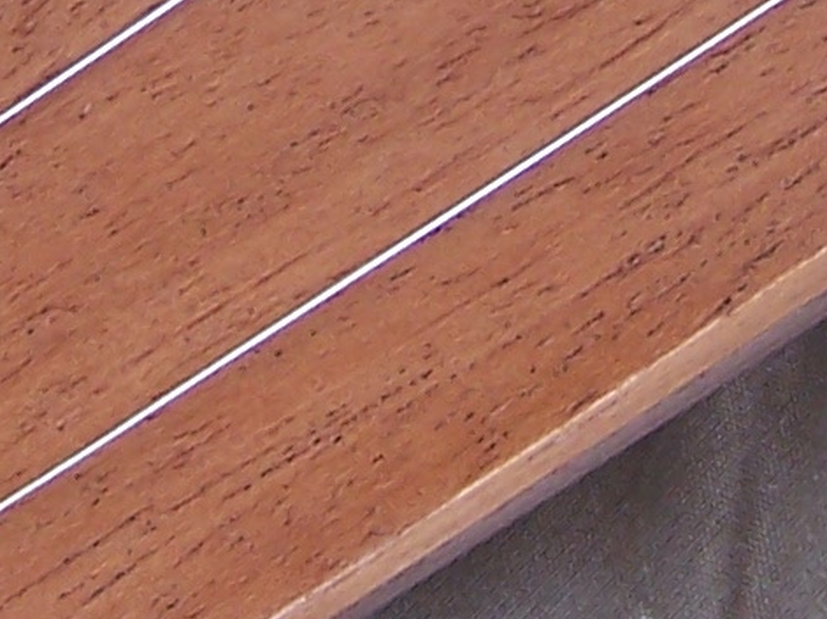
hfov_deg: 10.6
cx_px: 544
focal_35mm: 186
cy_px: -468
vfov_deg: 7.7
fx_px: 4443
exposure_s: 1/30
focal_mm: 6.3
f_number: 2.8
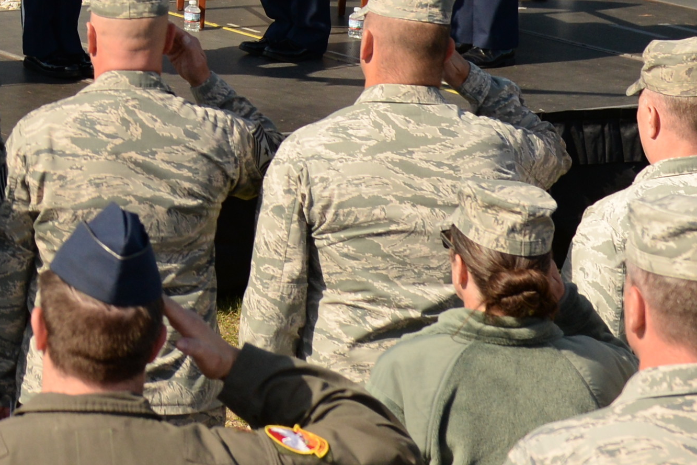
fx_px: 3059
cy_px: -326
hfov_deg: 12.3
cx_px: -365
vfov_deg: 8.4
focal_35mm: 158
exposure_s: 1/4000
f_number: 4.5
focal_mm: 35
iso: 500
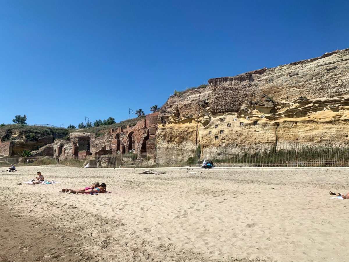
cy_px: 131
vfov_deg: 53.1
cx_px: 174
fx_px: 262
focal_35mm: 26
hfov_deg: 67.3
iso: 25
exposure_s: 1/3788
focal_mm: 4.25
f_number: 1.8
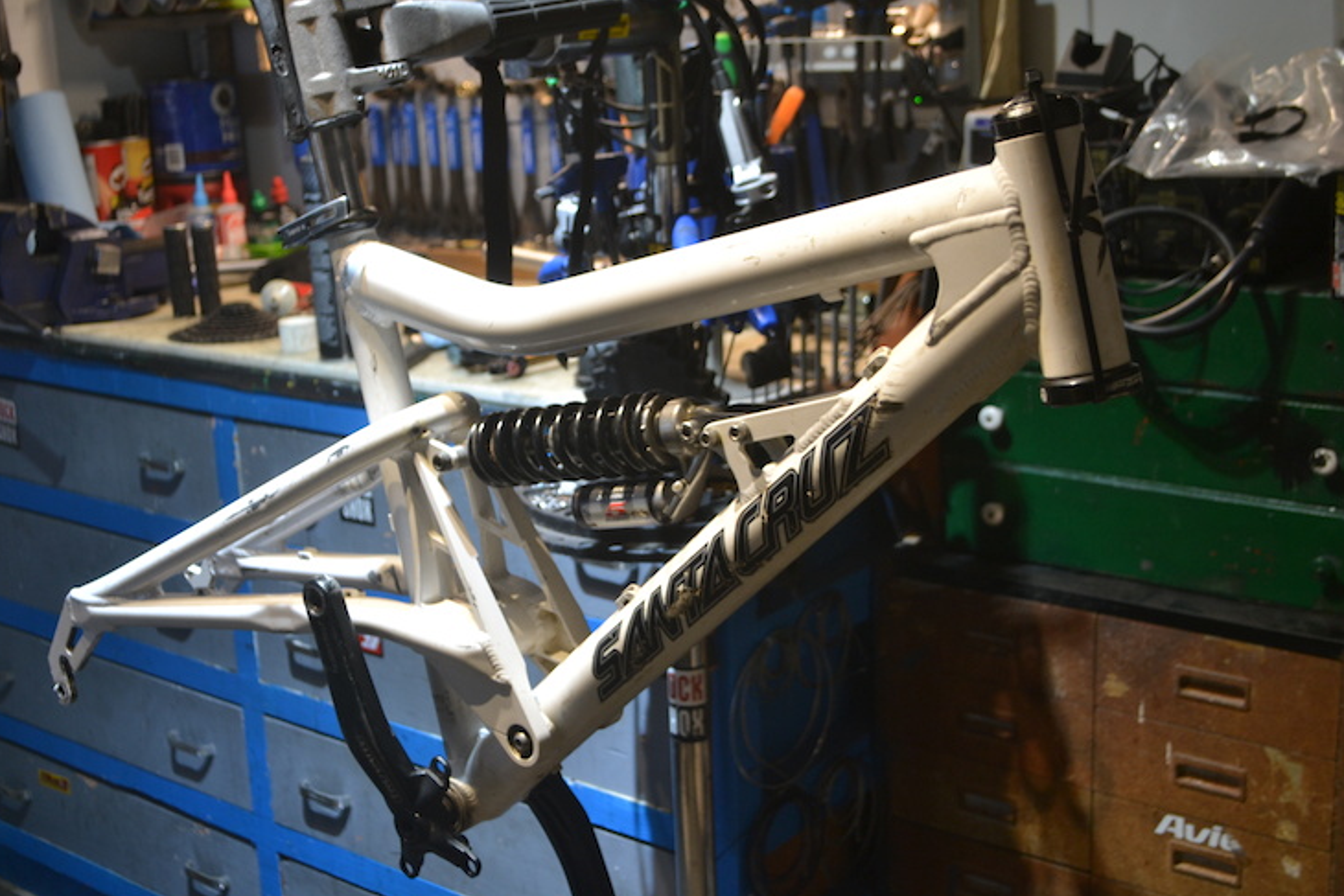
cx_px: 628
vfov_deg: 29.3
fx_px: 1718
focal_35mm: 46
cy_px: 442
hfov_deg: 42.7
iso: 280
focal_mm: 28
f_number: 4.5
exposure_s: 1/8
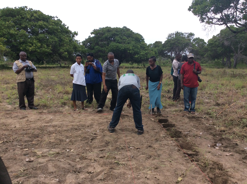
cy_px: 94
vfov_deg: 42.8
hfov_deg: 55.4
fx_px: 235
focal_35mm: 33
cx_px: 124
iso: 32
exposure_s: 1/417
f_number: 2.4
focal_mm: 3.3
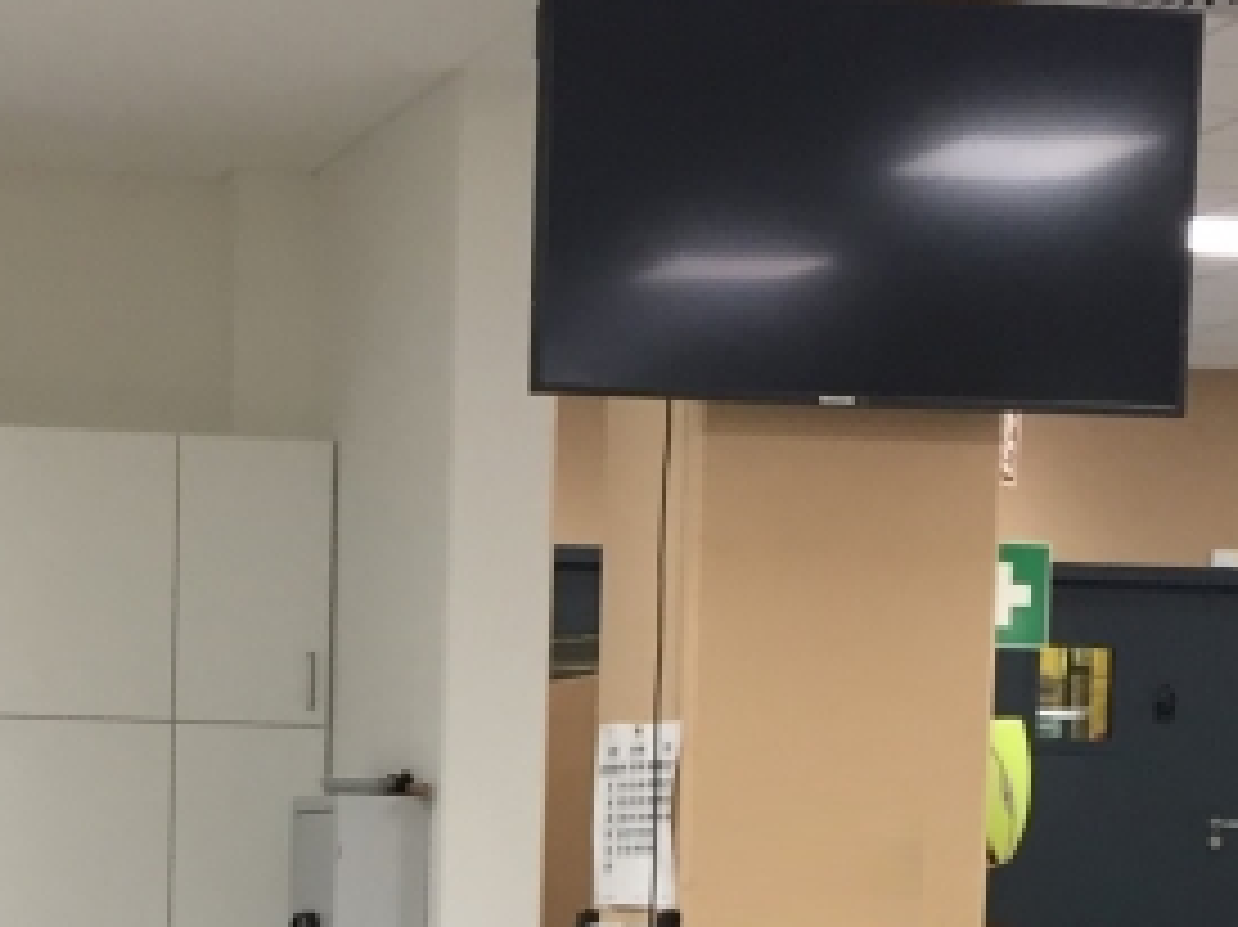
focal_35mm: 95
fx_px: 3396
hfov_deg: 20.4
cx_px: 248
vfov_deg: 14.3
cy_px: 1478
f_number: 2.2
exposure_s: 1/33
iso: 80
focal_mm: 4.15
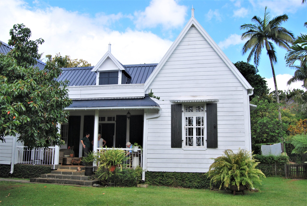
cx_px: 154
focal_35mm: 33
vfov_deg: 40.1
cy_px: 103
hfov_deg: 57.2
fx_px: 282
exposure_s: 1/200
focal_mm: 22
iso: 100
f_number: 7.1
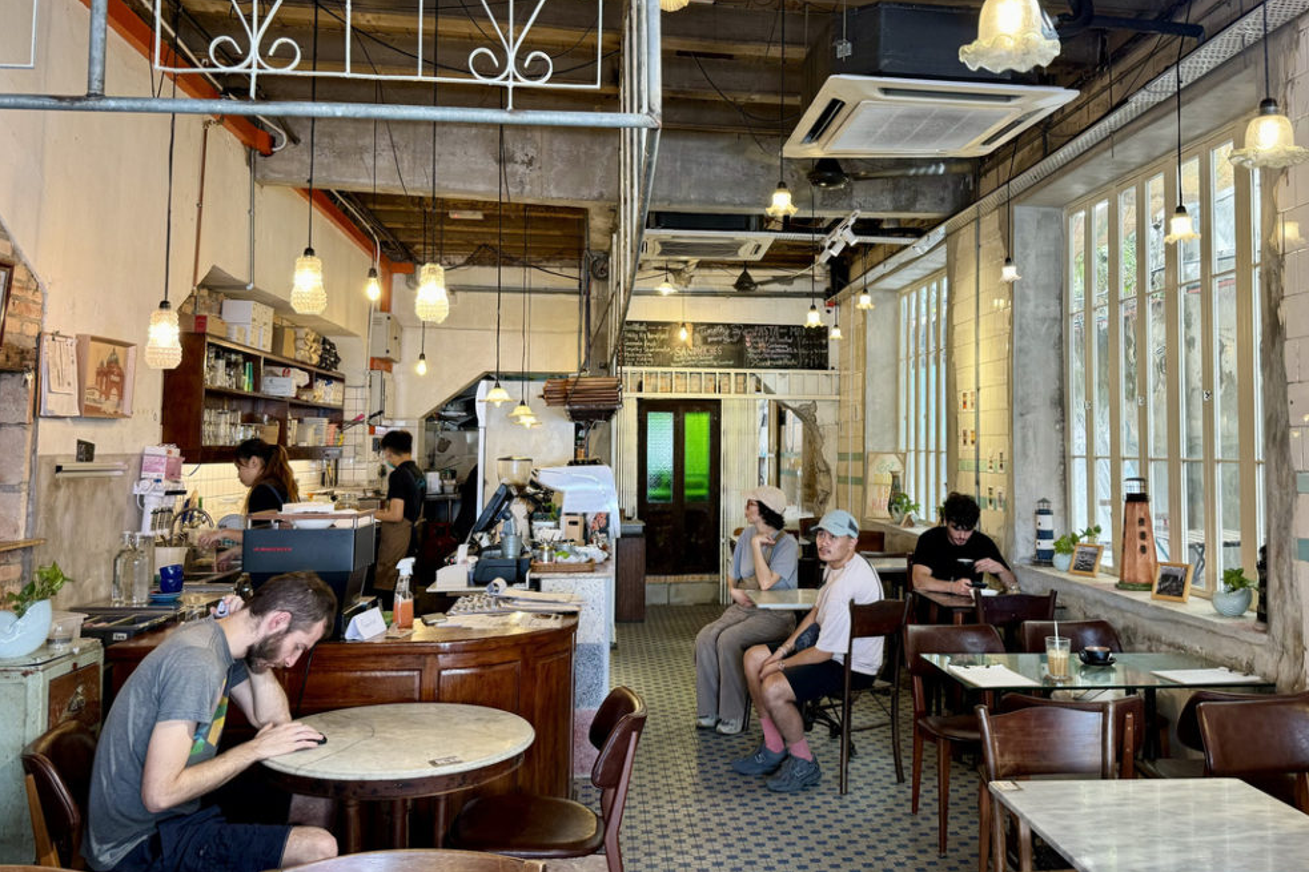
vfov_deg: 49.5
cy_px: 421
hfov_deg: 69.4
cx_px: 670
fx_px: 945
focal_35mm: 26
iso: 125
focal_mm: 6.86
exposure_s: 1/50
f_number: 1.78
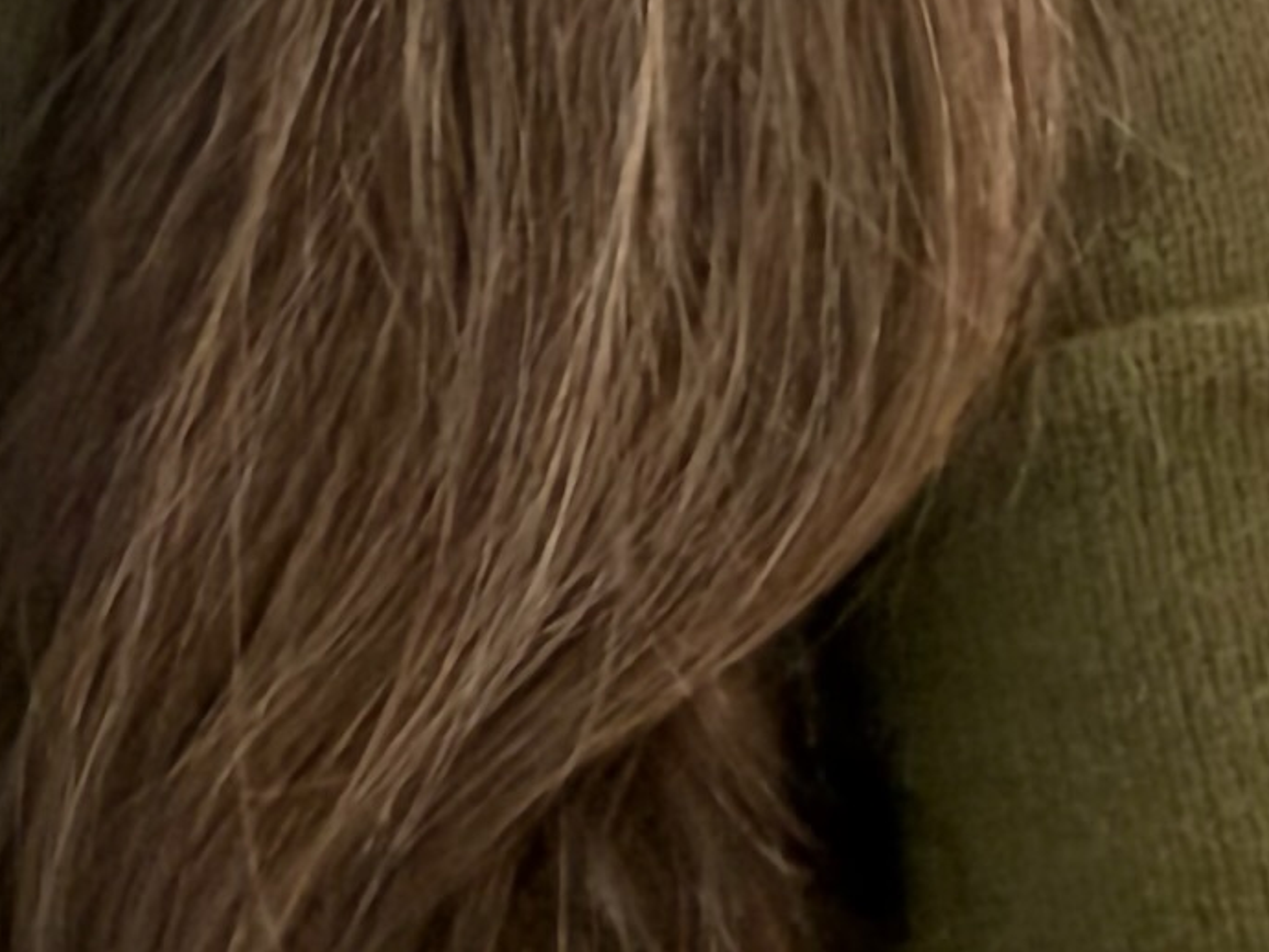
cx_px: -42
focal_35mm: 89
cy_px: -693
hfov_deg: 21.1
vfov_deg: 14.8
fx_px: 3264
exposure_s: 1/15
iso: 1000
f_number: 1.9
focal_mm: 2.69
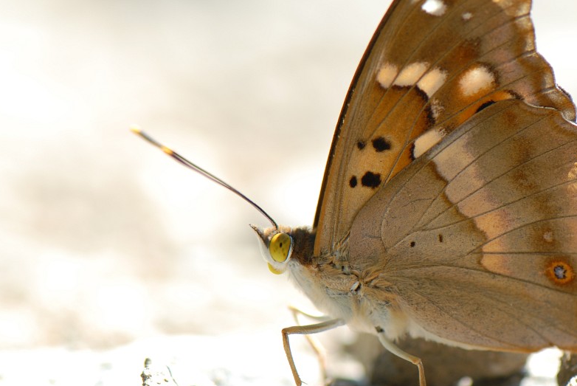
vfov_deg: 5.7
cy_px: 178
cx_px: 426
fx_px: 3879
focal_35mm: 242
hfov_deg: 8.5
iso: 100
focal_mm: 105
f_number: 5
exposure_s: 1/90
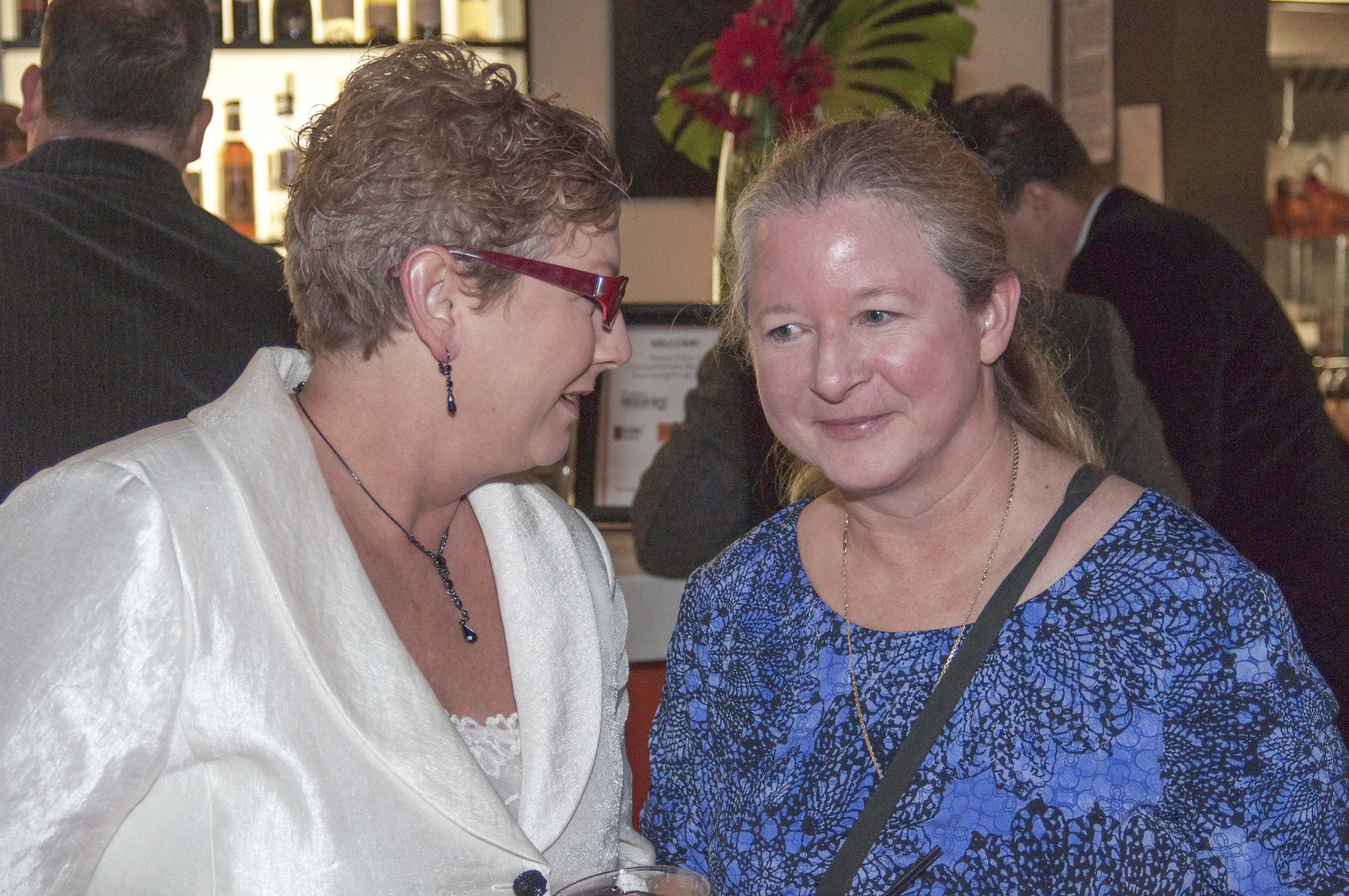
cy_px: 448
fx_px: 2246
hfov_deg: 33.4
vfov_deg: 22.6
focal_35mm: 60
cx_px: 674
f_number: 4.5
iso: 400
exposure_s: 1/80
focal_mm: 40
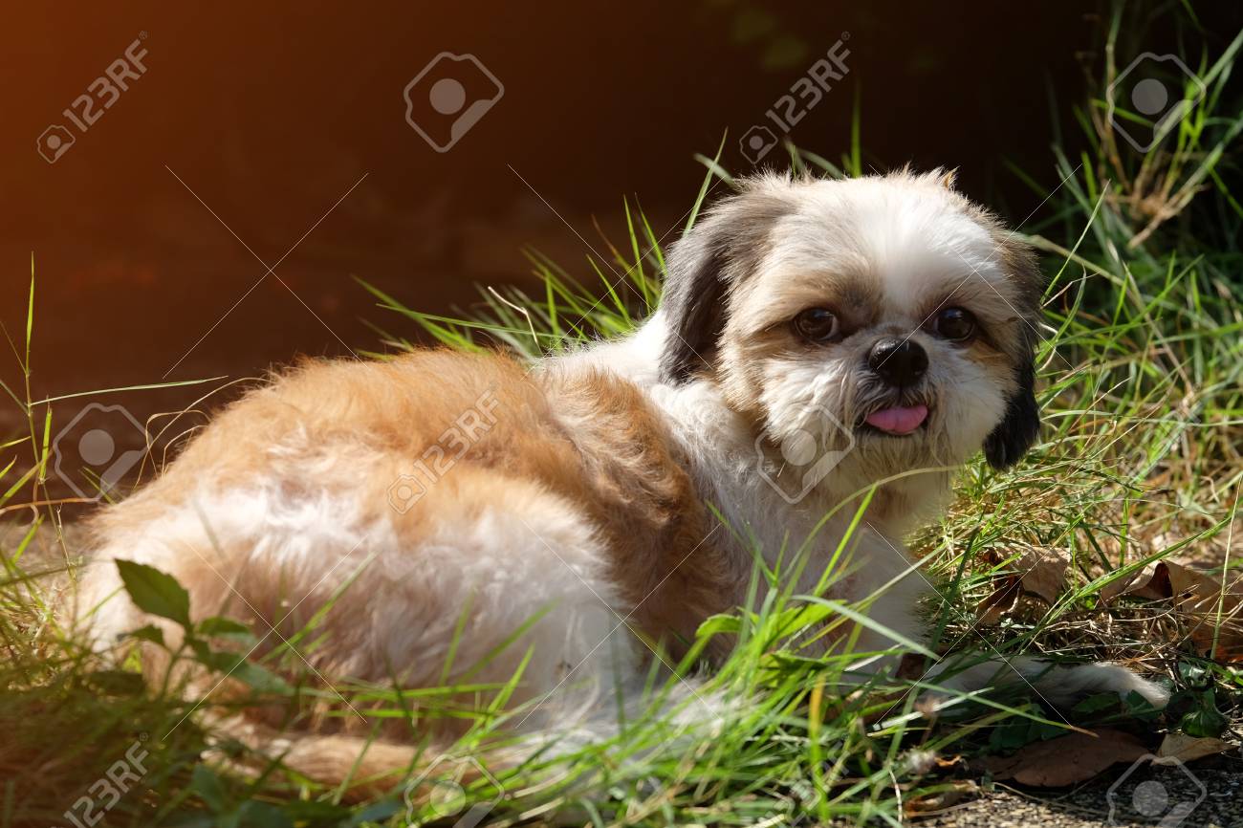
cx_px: 622
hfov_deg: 10.2
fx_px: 6972
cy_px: 414
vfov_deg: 6.8
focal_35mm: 202
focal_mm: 134.5
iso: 200
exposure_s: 1/280
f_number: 6.4
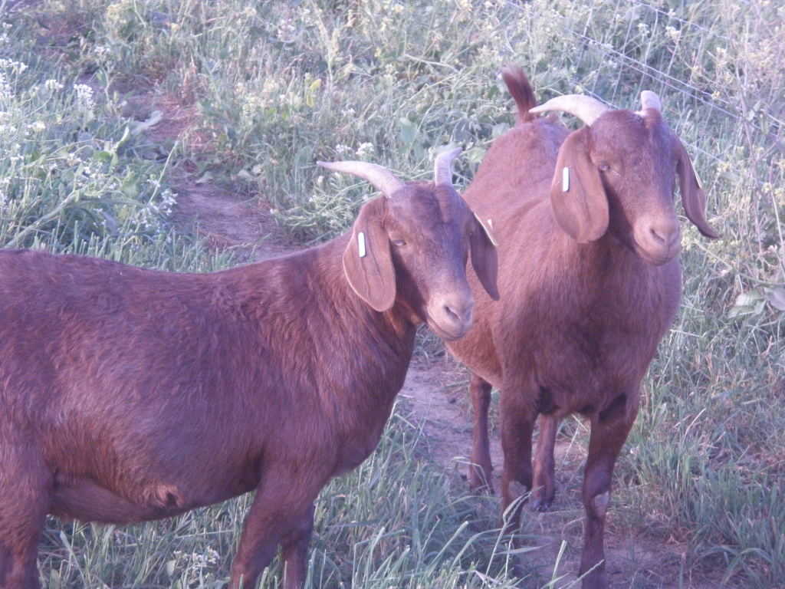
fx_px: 2585
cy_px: 294
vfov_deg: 13.0
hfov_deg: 17.3
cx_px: 392
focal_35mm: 114
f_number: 5
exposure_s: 1/125
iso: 320
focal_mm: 20.1
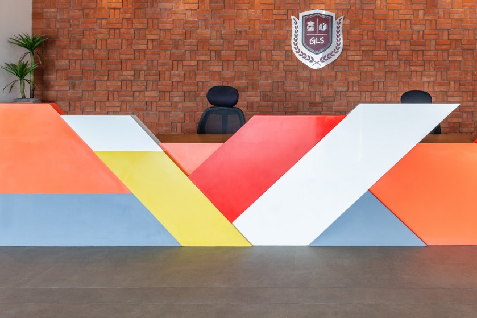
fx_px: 384
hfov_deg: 62.2
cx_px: 316
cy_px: 94
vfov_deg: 44.0
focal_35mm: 29
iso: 100
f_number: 11
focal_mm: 19
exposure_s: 1/8
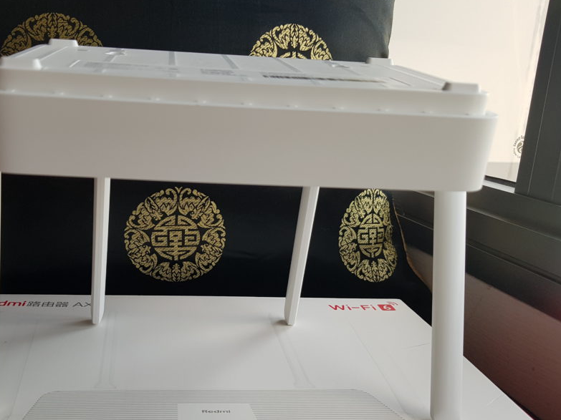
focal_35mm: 34
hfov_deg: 53.2
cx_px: 201
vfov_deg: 41.6
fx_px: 551
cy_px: 254
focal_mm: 4.3
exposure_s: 1/141
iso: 40
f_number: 1.7
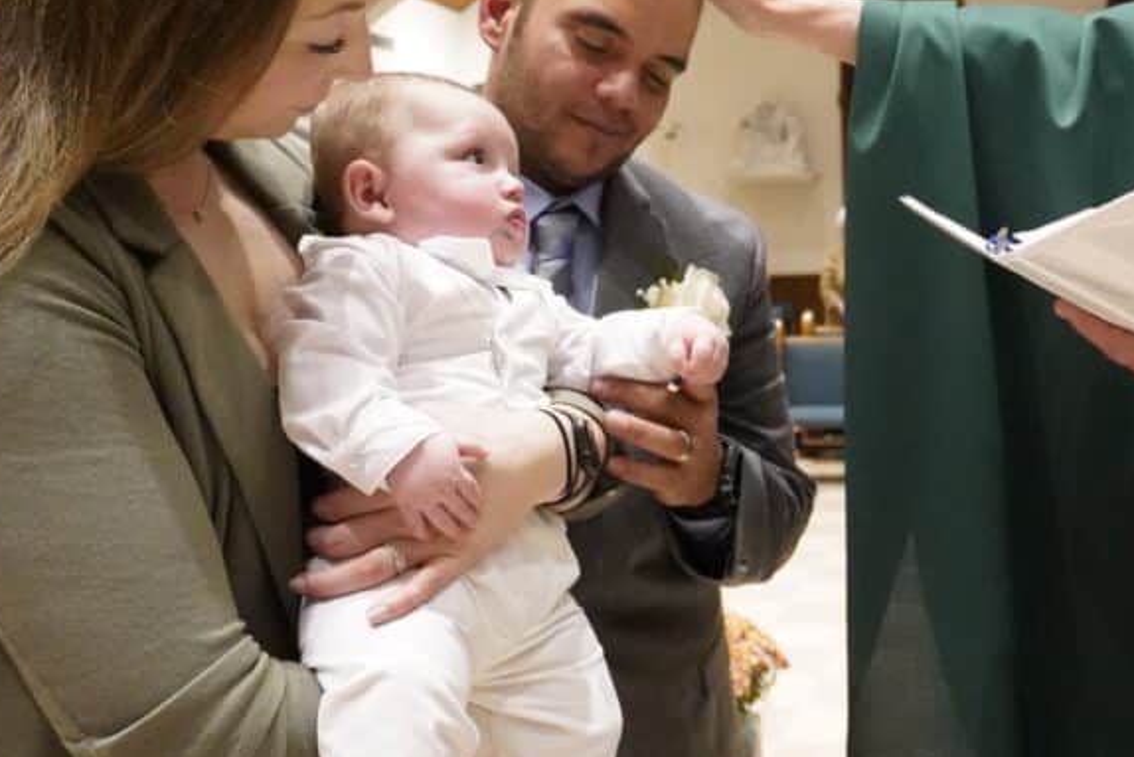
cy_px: 343
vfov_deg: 34.2
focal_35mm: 39
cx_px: 1037
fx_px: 1229
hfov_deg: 44.7
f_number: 4
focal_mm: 16
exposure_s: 1/160
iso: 12800
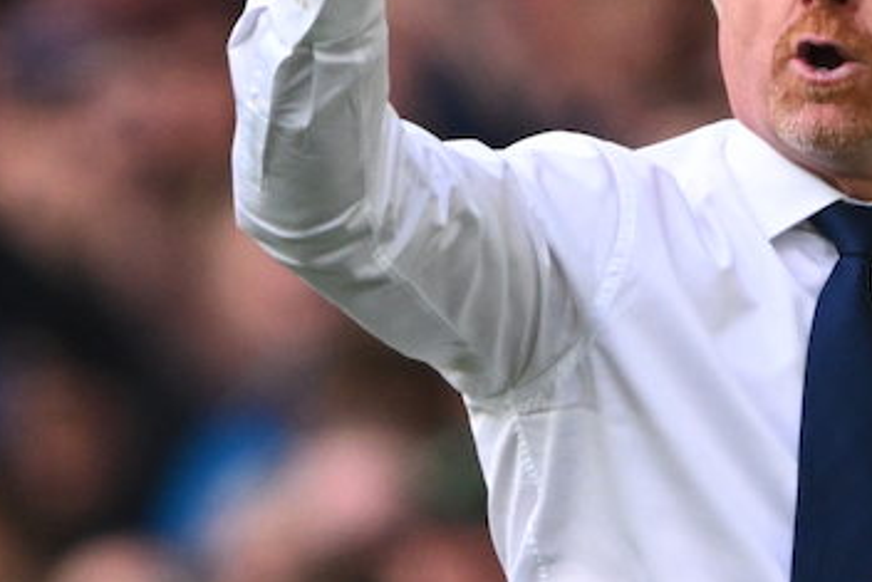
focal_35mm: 1907
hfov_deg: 1.1
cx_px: 438
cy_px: 515
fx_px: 46208
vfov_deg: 0.7
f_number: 4
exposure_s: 1/2000
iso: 1250
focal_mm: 560
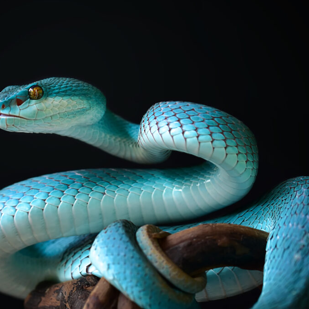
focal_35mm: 173
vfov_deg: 10.1
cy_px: 154
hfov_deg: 10.1
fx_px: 1747
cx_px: 95
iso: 200
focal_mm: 90
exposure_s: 1/50
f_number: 5.6
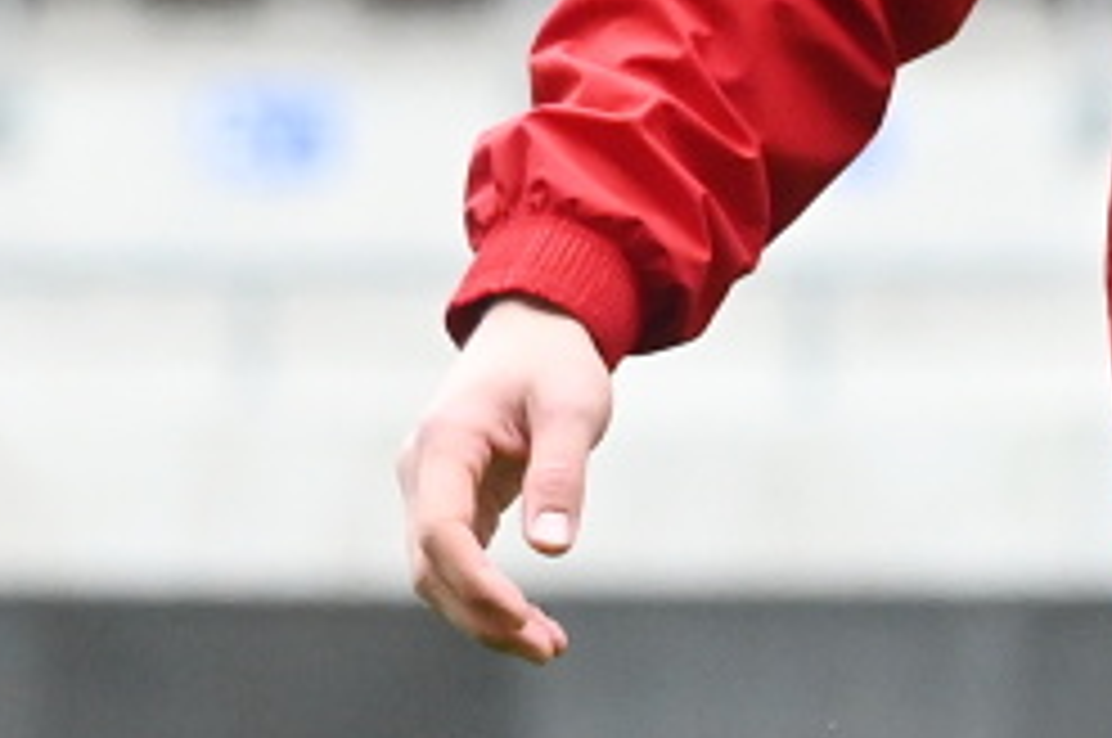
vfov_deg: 1.3
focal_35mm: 1034
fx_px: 31897
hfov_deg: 2.0
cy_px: 486
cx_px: 873
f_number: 4.8
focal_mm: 170
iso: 4000
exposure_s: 1/1250
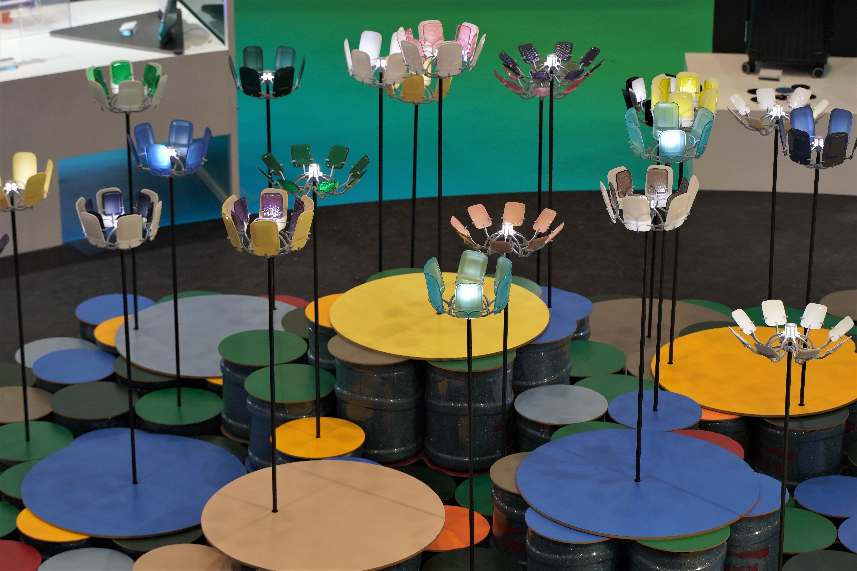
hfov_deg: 18.3
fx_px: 2667
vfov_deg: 12.2
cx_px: 428
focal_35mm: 112
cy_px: 286
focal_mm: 75
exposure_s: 1/160
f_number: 4.5
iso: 400
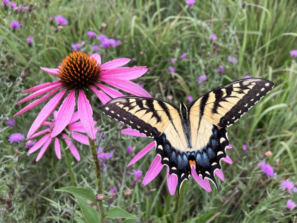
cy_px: 112
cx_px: 148
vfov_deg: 49.7
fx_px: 240
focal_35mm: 28
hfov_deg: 63.4
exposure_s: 1/216
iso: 25
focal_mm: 3.99
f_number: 1.8
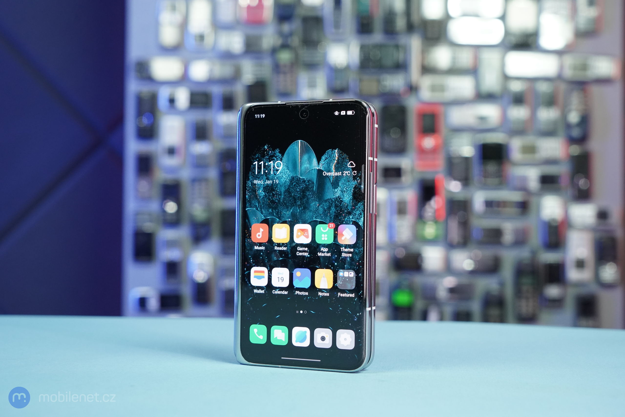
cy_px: 208
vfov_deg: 25.5
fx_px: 920
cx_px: 312
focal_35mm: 53
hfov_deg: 37.5
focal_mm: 53
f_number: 7.1
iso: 3200
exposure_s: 1/160
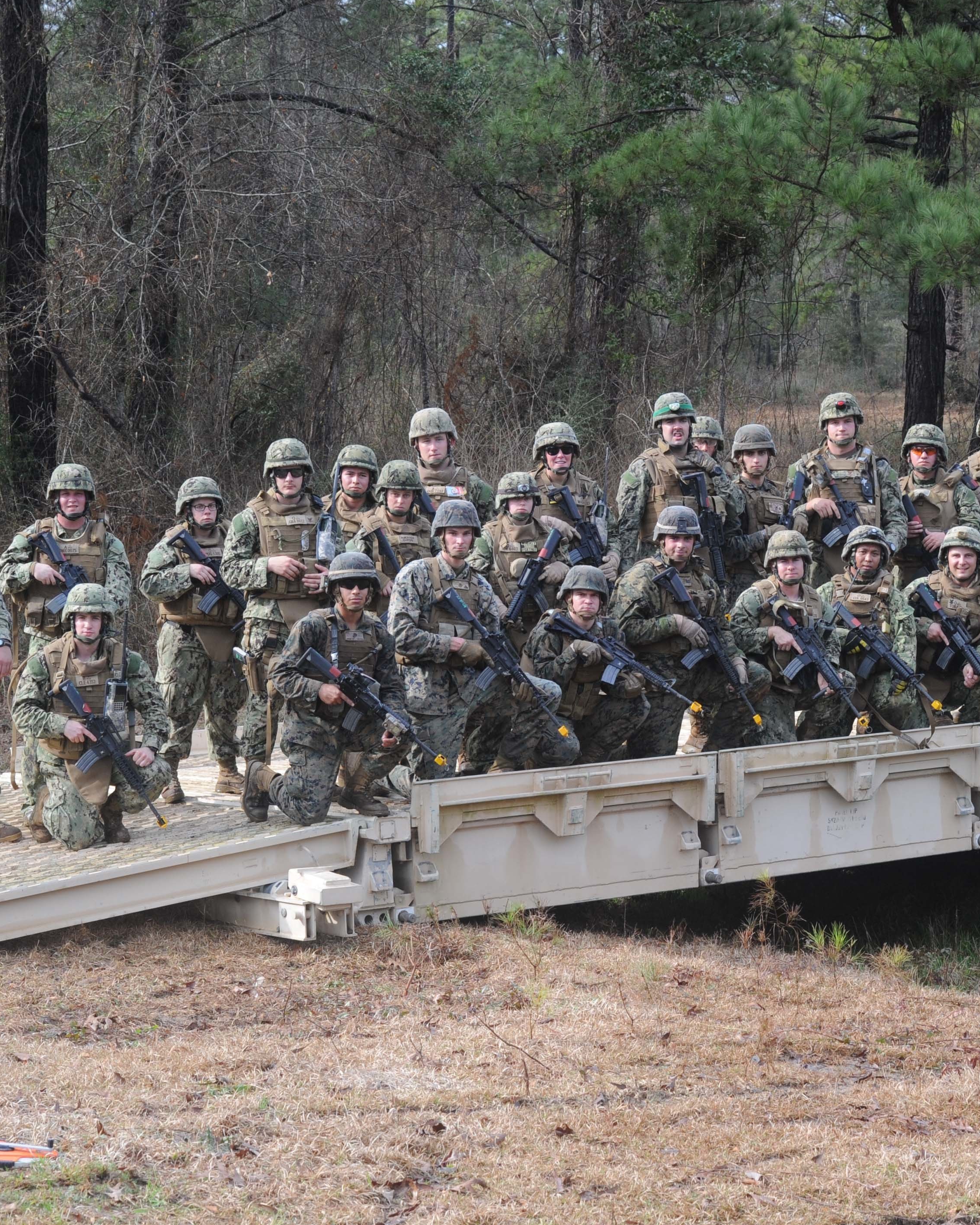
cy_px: 612
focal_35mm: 99
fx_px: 3590
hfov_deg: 15.5
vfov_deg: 19.4
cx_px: 638
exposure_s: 1/250
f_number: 9
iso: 800
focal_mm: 70
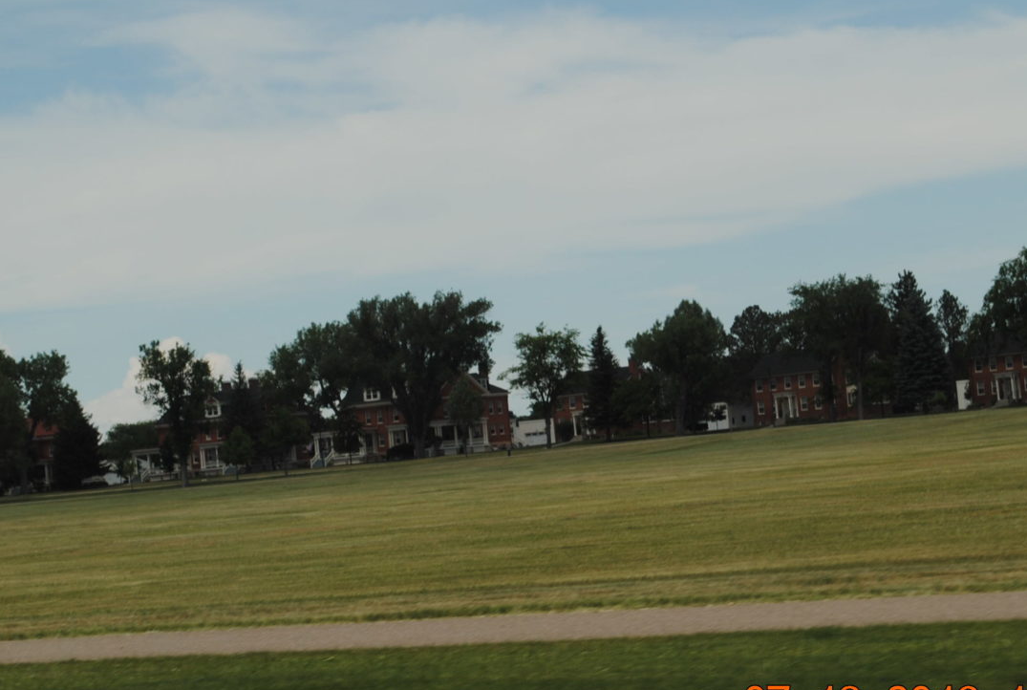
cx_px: 504
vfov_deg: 11.2
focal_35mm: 123
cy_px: 267
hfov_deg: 16.6
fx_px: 3509
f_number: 8
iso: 100
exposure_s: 1/250
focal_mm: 55
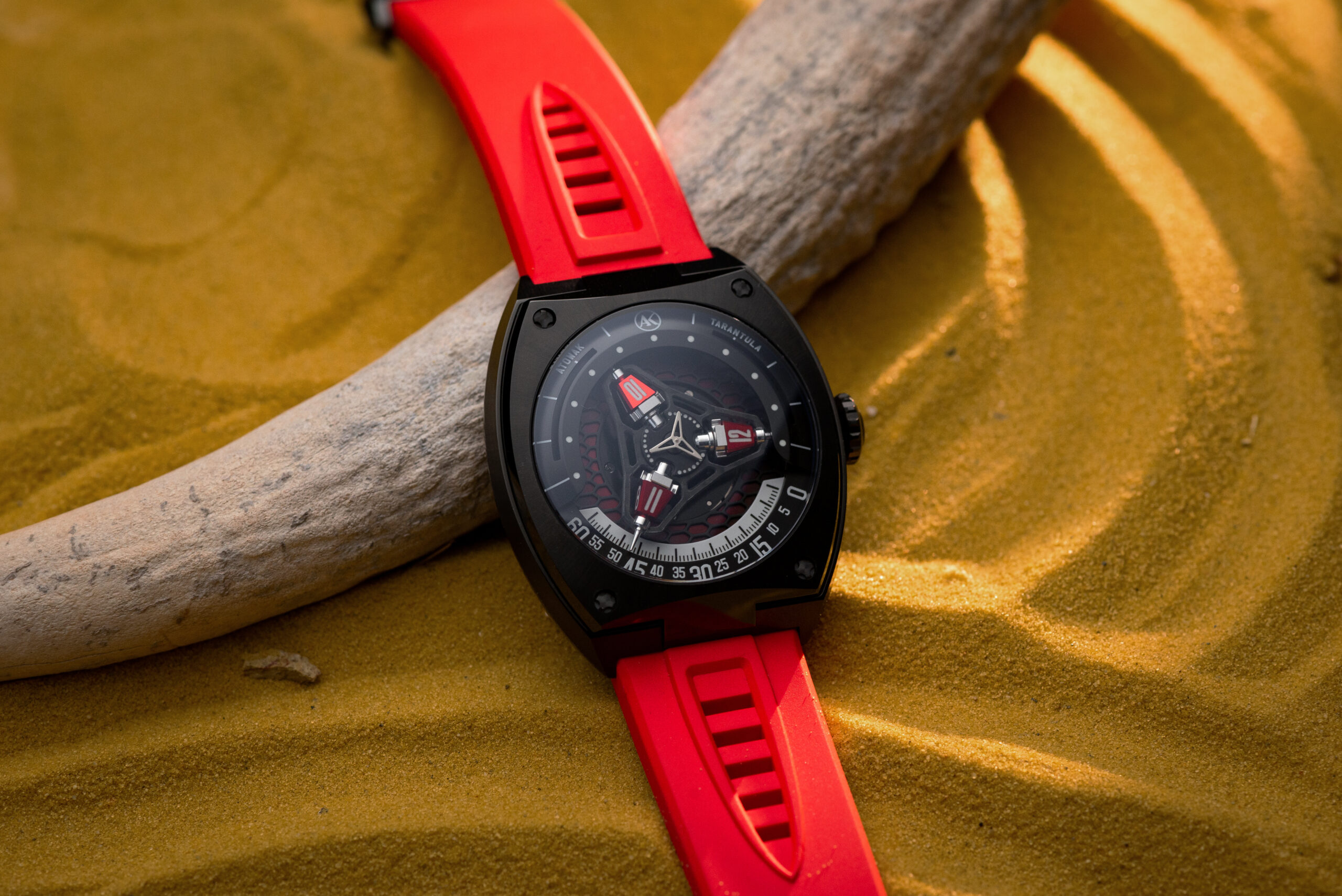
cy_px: 448
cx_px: 671
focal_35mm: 105
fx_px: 3916
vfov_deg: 13.1
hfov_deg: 19.4
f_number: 11
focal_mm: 105
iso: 500
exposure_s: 1/15
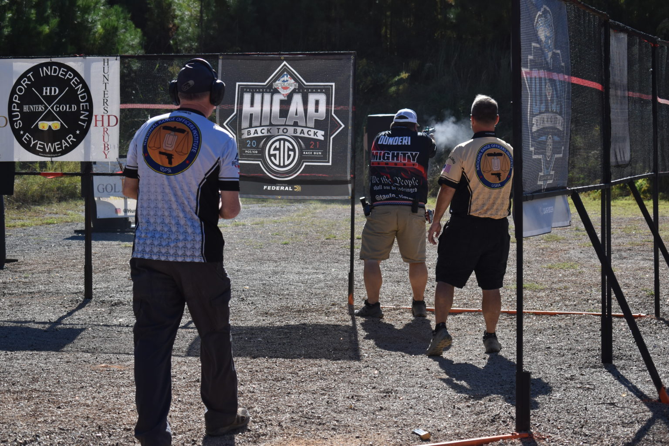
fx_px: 1533
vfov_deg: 16.6
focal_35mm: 82
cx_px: 334
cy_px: 223
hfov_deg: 24.6
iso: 400
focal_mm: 55
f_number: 5.6
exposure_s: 1/1600
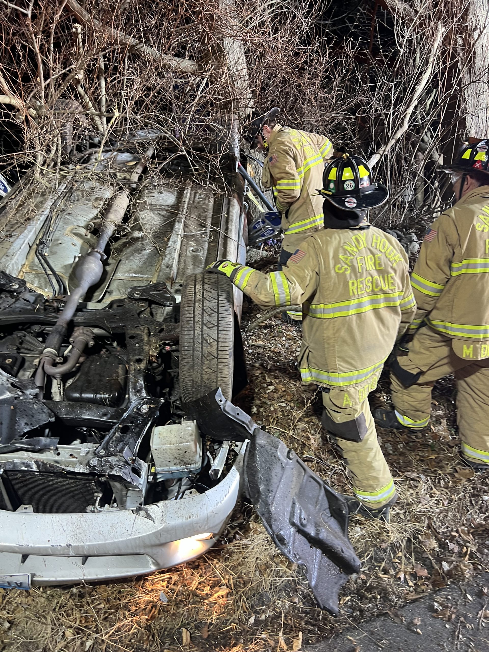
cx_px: 244
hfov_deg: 53.1
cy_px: 326
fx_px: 490
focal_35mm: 26
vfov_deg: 67.3
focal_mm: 5.7
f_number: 1.5
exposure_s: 1/54
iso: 160
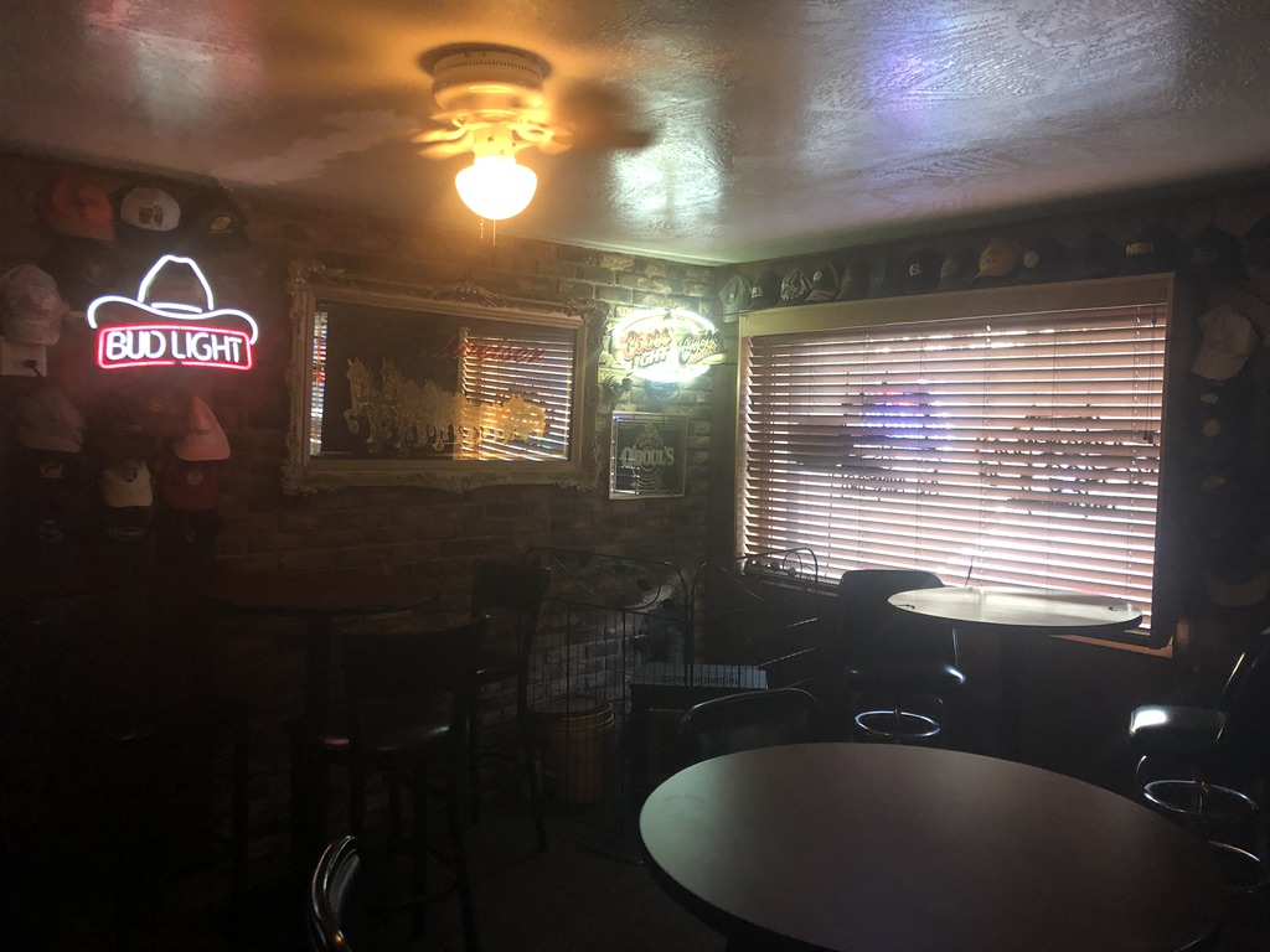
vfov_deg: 49.7
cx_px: 635
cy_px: 476
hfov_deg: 63.4
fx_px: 1027
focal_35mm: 28
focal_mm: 4
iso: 100
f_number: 1.8
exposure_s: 1/8
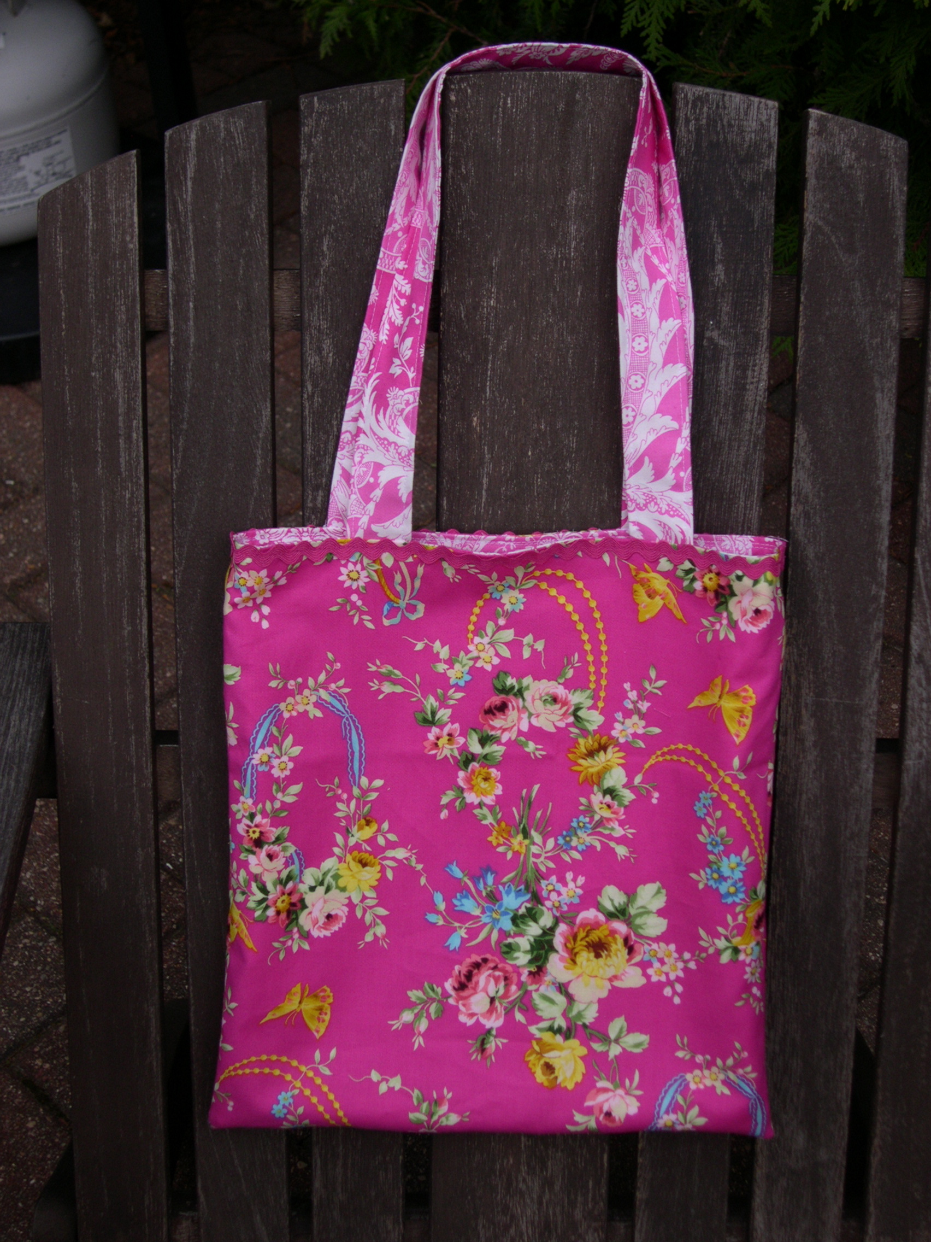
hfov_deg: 28.0
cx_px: 466
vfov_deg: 36.8
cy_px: 621
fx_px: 1865
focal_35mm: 52
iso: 100
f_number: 3.2
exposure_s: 1/289
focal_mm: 11.1
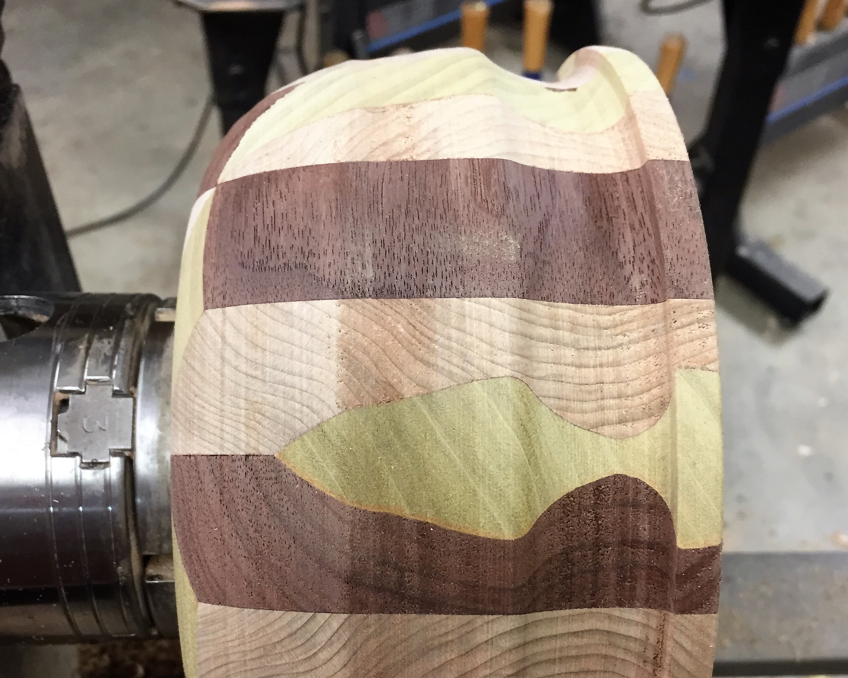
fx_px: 954
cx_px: 423
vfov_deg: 38.6
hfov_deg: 47.9
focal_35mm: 38
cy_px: 465
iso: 80
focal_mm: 4.15
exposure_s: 1/30
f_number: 2.2
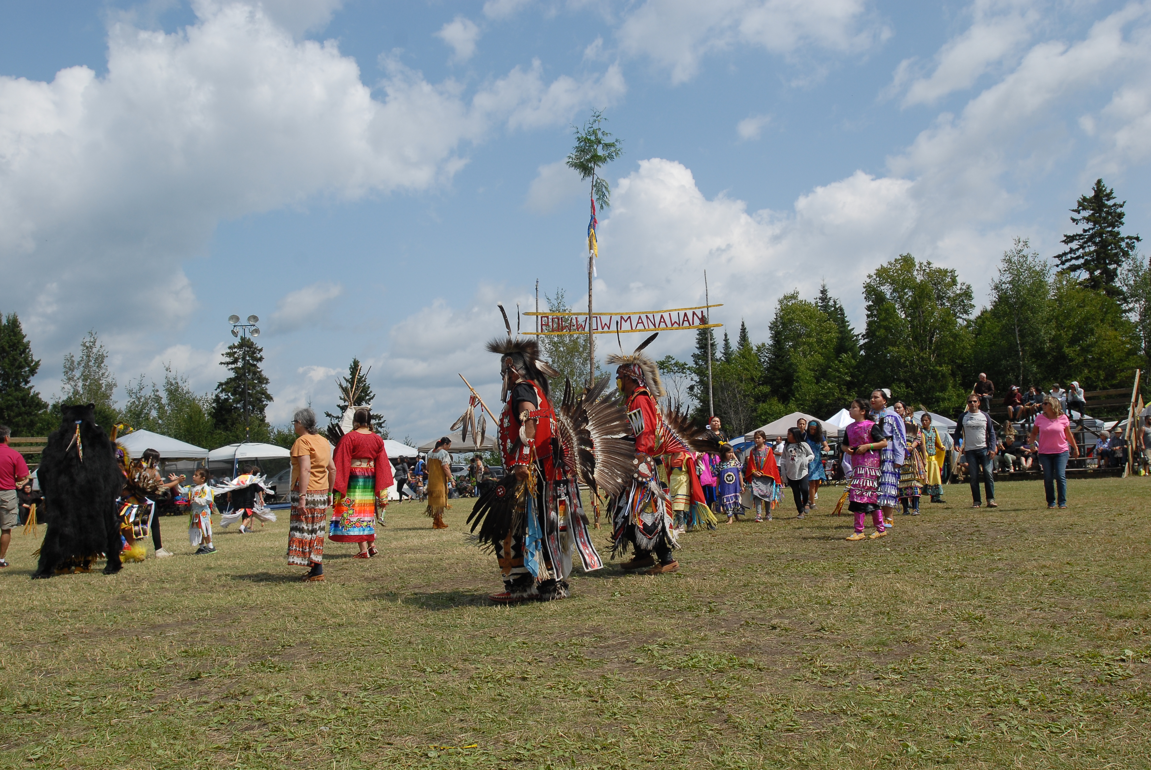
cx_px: 576
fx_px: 912
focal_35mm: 28
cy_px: 385
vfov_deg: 45.8
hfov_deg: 64.5
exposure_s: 1/500
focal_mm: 19
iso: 200
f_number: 9
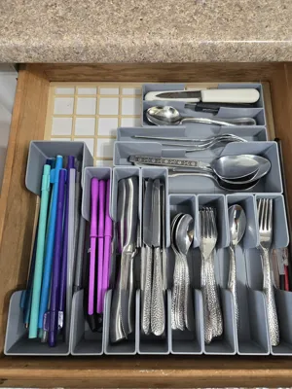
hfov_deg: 58.9
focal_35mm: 23
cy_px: 194
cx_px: 146
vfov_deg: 73.9
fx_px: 259
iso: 250
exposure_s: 1/120
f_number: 1.8
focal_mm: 5.4
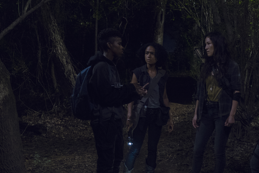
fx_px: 381
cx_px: 174
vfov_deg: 25.2
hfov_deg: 37.1
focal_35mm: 53
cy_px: 127
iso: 3200
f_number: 3.2
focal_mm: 24.3
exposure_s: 1/60
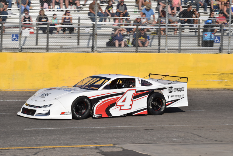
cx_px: 116
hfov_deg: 15.9
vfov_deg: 10.6
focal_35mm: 129
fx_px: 835
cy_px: 78
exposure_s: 1/1000
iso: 400
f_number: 14
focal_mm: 86
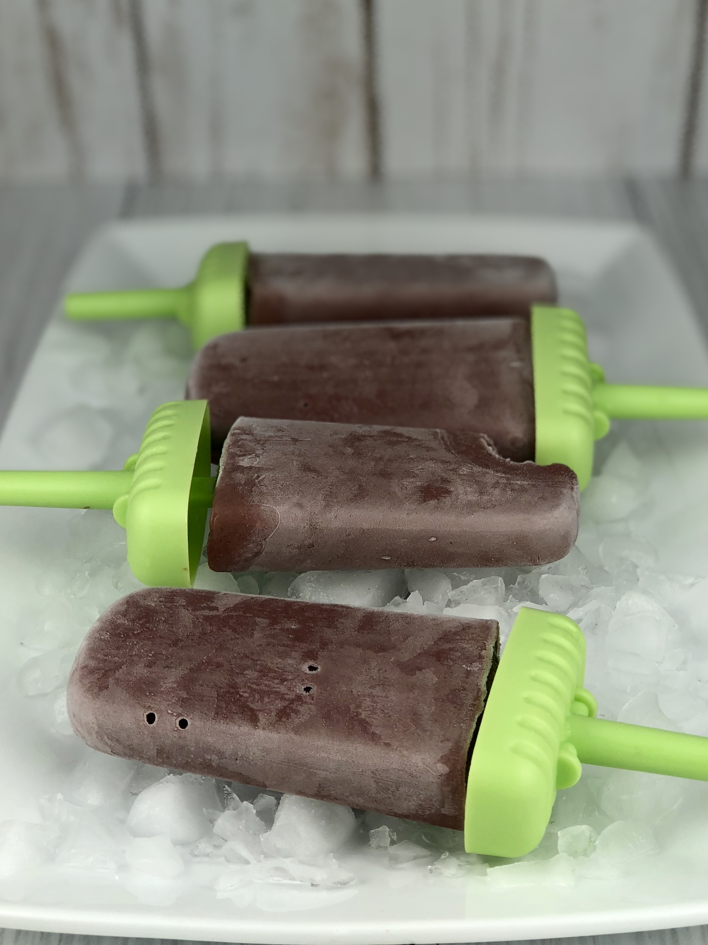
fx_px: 1991
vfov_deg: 26.7
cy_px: 520
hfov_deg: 20.2
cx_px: 391
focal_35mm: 73
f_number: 2.8
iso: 20
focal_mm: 6.6
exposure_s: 1/233
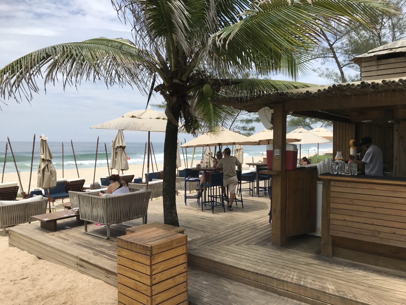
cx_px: 203
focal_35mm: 28
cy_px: 152
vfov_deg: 49.7
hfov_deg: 63.4
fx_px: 328
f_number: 1.8
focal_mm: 3.99
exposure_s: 1/3195
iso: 20
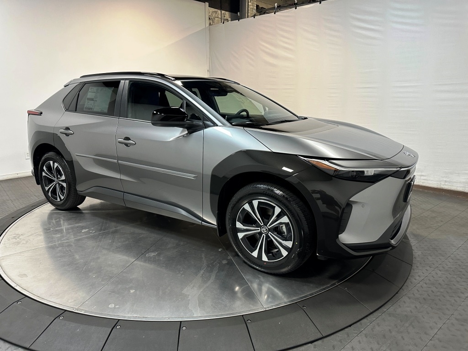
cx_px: 234
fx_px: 324
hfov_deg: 71.6
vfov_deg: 56.8
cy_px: 176
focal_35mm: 24
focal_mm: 6.86
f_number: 1.78
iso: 320
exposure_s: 1/60
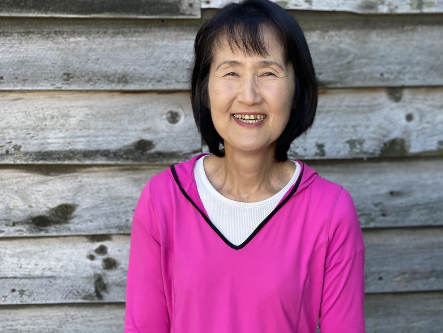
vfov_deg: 20.8
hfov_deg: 27.8
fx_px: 896
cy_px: 254
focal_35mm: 70
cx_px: 222
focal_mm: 6
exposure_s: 1/122
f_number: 2
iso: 32
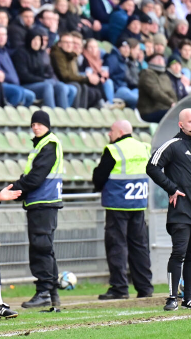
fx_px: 4739
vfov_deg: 4.1
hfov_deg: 2.3
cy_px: 185
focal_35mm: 526
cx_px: -83
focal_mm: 280
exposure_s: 1/1250
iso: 3200
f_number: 4
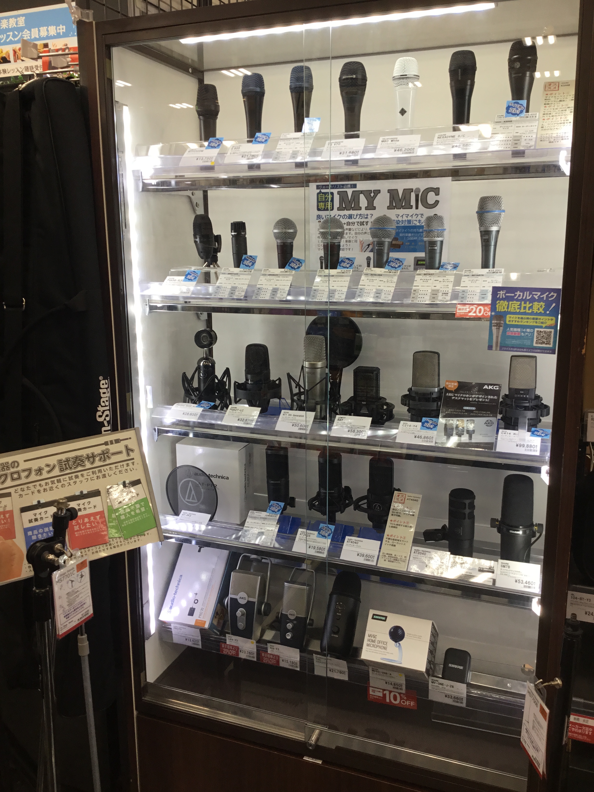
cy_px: 396
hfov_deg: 45.4
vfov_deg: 58.4
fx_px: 709
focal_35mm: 31
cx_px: 297
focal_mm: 3.3
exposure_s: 1/50
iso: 32
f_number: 2.4
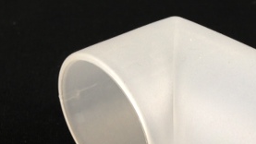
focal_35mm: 83
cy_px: 148
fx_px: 564
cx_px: 227
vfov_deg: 14.3
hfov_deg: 24.9
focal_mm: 4.13
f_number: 2.4
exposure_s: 1/60
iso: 50
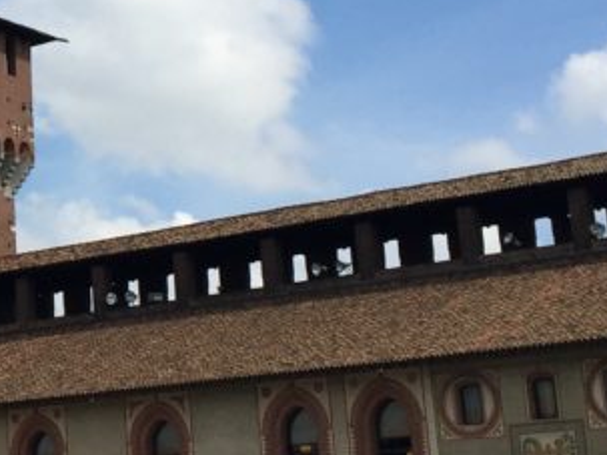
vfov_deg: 13.1
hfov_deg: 16.5
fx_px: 1963
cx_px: -216
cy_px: 36
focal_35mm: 112
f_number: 2.2
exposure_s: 1/2825
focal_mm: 4.15
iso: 32
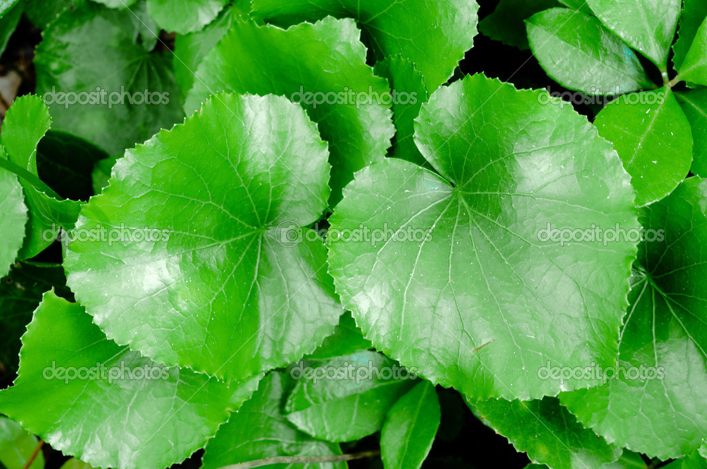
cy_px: 234
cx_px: 354
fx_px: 1765
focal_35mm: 90
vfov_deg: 15.1
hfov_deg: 22.6
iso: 200
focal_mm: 60
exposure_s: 1/10
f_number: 11
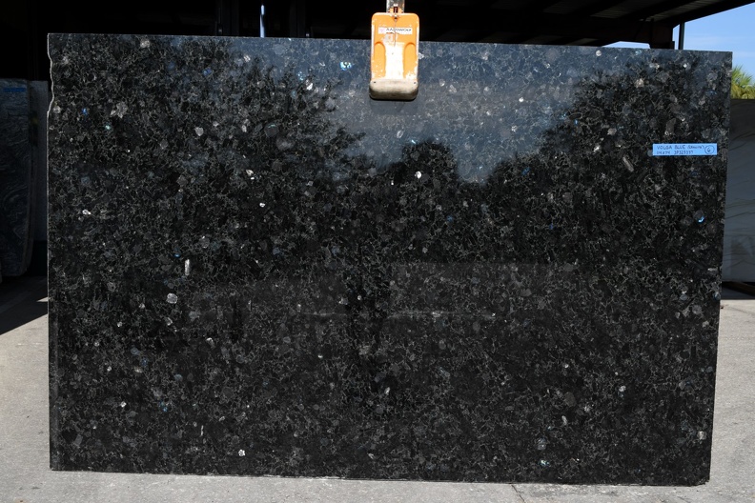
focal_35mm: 39
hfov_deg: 49.6
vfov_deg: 34.2
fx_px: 818
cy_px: 252
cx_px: 378
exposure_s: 1/200
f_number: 11
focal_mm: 26
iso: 160
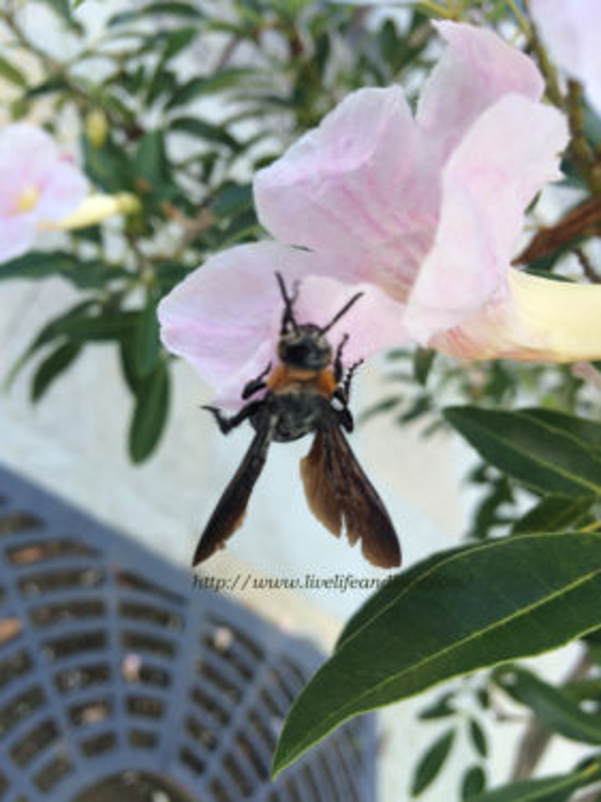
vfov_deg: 61.7
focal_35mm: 29
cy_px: 401
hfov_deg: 48.2
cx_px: 300
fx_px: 672
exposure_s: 1/127
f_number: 2.2
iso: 32
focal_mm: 4.15
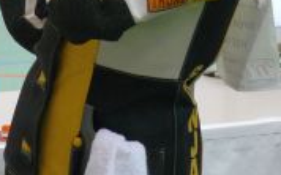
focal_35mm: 334
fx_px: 2556
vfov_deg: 3.9
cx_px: 43
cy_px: -39
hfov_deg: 6.3
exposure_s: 1/30
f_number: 3.2
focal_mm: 19.5
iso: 200
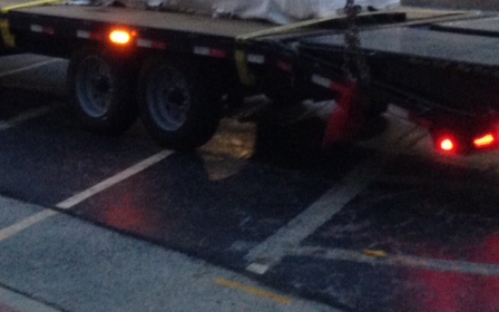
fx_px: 1360
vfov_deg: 12.8
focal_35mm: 100
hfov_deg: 20.7
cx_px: 146
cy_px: -66
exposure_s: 1/20
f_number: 2.4
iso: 320
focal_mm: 4.12
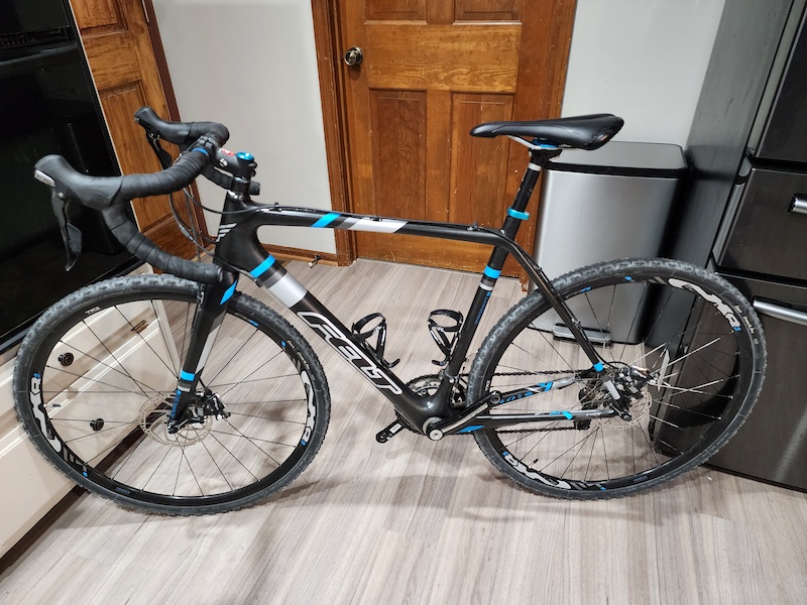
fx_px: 536
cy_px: 302
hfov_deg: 73.9
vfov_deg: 58.9
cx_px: 404
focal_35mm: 23
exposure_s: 1/40
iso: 640
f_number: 1.8
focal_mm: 6.4
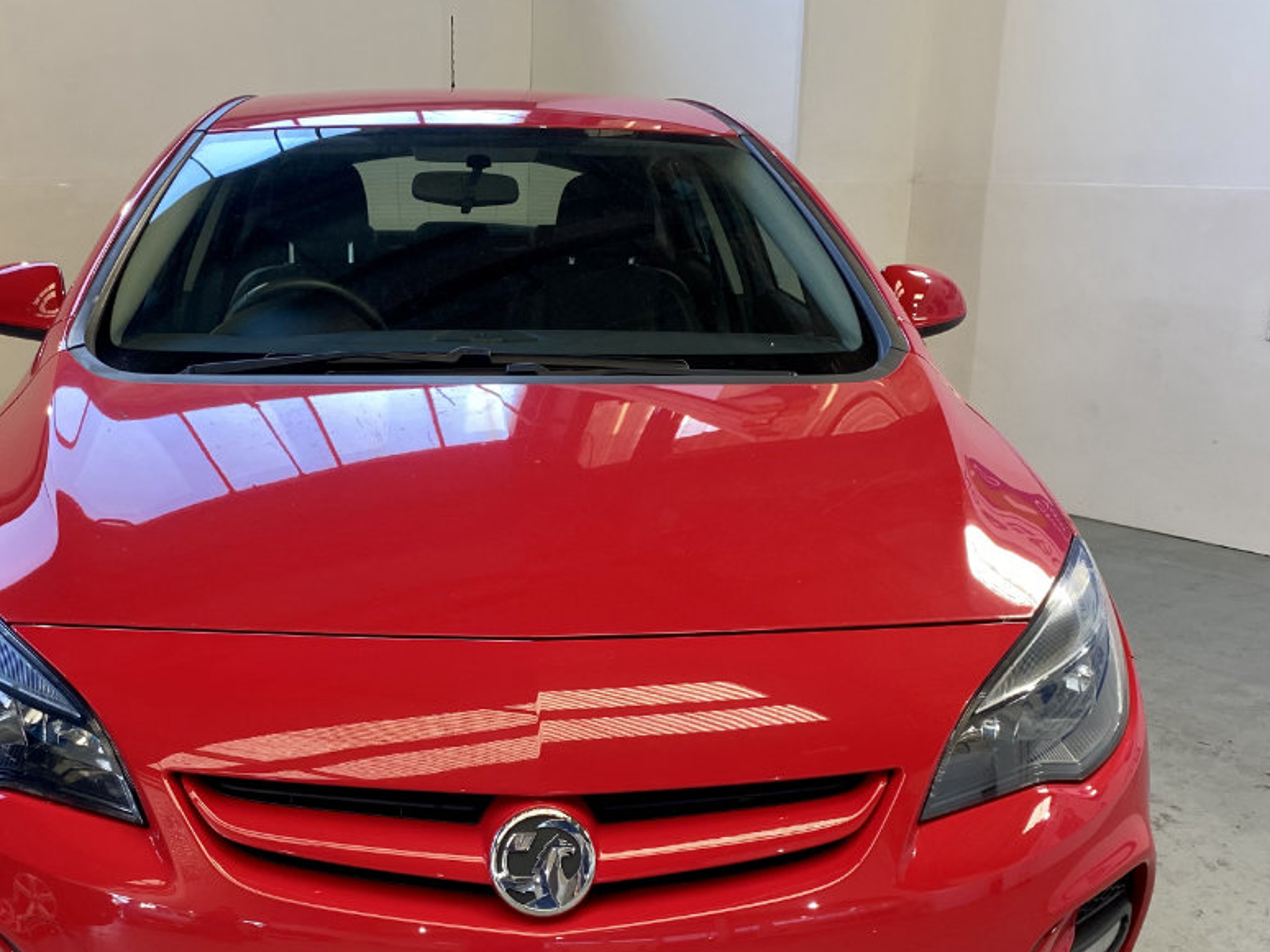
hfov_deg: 43.4
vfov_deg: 33.3
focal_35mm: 43
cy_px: 635
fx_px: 1577
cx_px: 459
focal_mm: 4.2
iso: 100
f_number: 1.8
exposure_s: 1/100
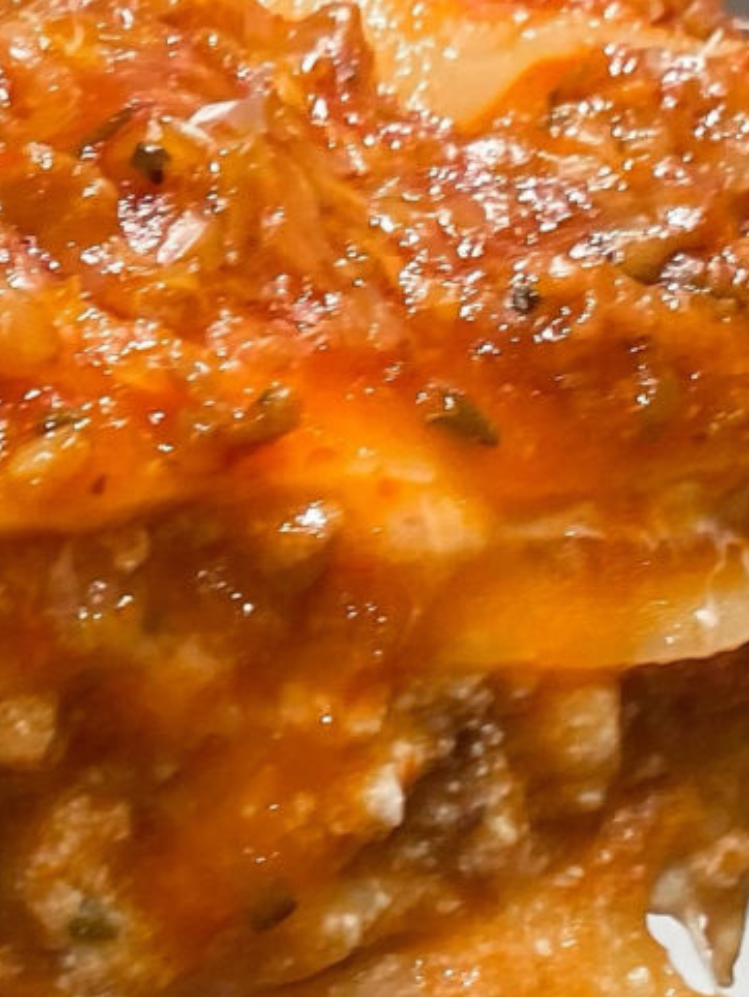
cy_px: 1481
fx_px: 3978
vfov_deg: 13.5
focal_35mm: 138
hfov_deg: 10.3
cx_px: -478
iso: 64
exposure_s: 1/60
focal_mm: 4.25
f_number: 1.8
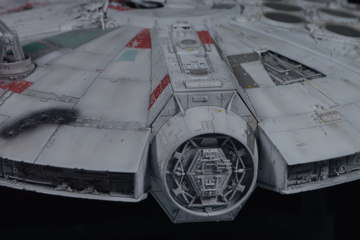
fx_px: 824
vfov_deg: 16.5
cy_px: 120
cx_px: 180
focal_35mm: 82
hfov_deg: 24.6
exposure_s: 1/20
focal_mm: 55
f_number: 9
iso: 200
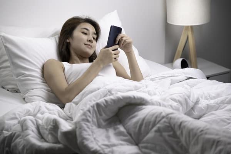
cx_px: 116
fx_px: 674
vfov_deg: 13.0
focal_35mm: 105
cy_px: 77
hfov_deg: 19.5
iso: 100
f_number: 3.2
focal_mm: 105
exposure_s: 1/125
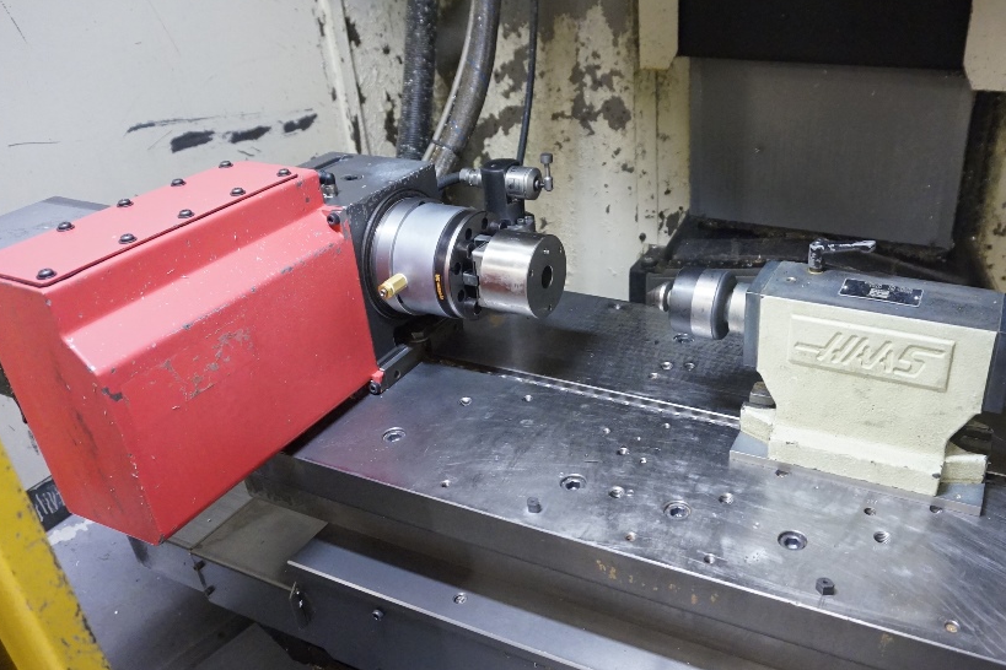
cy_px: 343
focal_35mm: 30
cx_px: 613
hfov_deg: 61.3
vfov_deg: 43.6
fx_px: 838
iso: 3200
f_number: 3.5
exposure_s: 1/100
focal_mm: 16
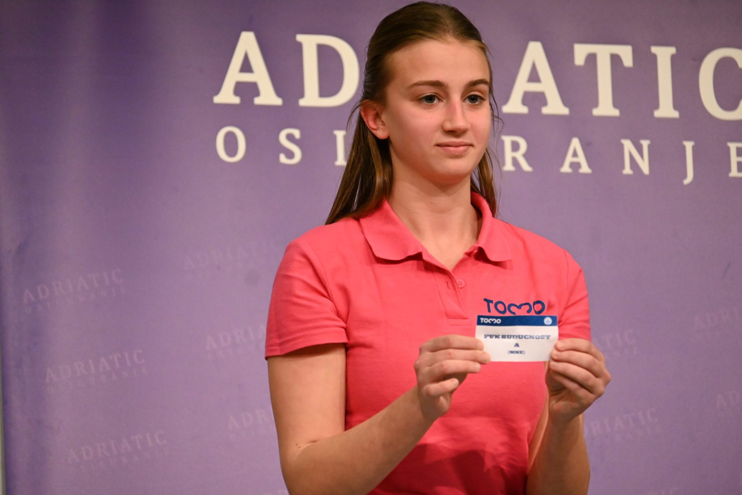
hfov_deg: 7.8
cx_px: 371
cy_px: 248
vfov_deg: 5.2
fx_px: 5410
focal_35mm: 262
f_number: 5.6
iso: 2800
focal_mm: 175
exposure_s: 1/250
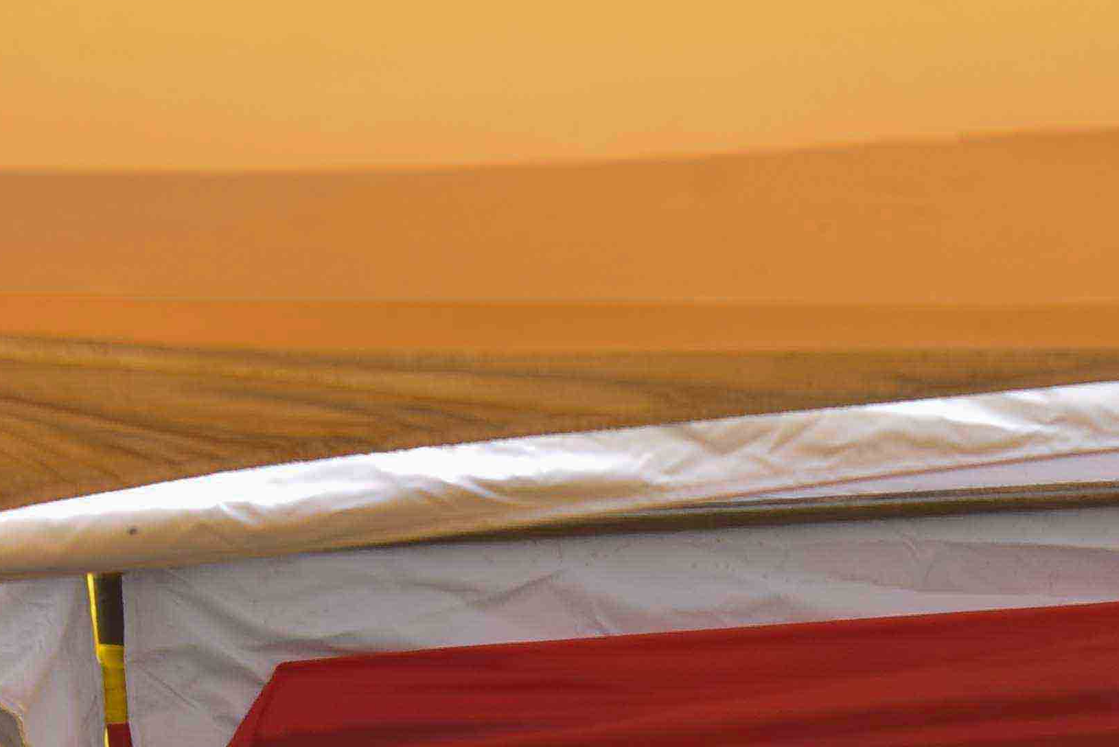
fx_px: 9825
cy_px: 1521
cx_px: 1057
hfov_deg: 6.5
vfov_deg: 4.3
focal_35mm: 316
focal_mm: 70
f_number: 7.1
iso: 400
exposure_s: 1/320
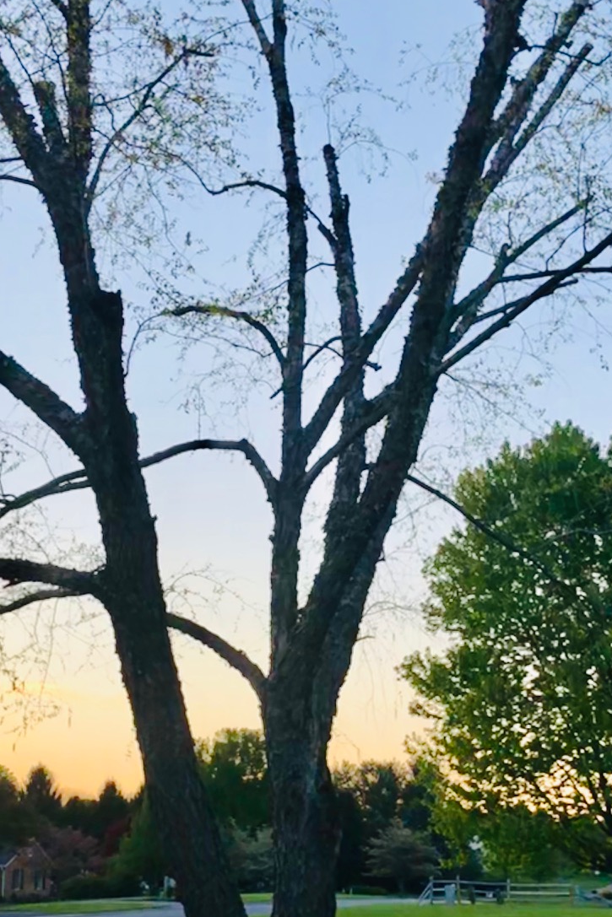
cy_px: 483
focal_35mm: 54
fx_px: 1376
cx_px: 274
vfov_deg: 36.9
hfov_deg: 25.1
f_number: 1.8
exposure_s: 1/600
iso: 20
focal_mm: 3.99
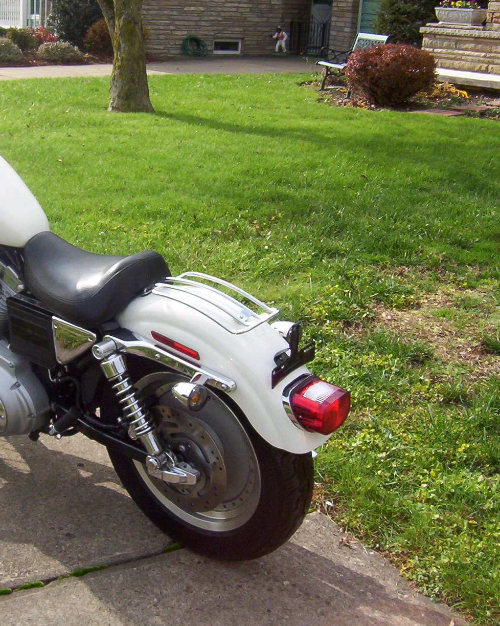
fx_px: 870
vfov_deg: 39.5
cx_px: 88
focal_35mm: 47
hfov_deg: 31.1
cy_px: 314
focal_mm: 5.54
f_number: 5.24
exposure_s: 1/348
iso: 100
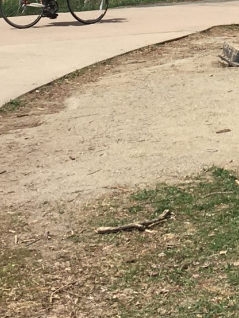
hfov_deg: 10.9
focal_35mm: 134
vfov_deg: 13.8
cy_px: -156
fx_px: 1233
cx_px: 277
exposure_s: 1/2198
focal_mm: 4.15
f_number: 2.2
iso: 25
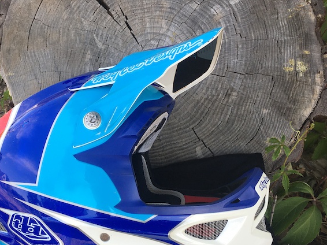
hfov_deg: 44.8
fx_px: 387
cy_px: 171
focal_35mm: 41
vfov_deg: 34.6
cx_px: 99
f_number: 2.2
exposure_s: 1/254
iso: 25
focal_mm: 4.15
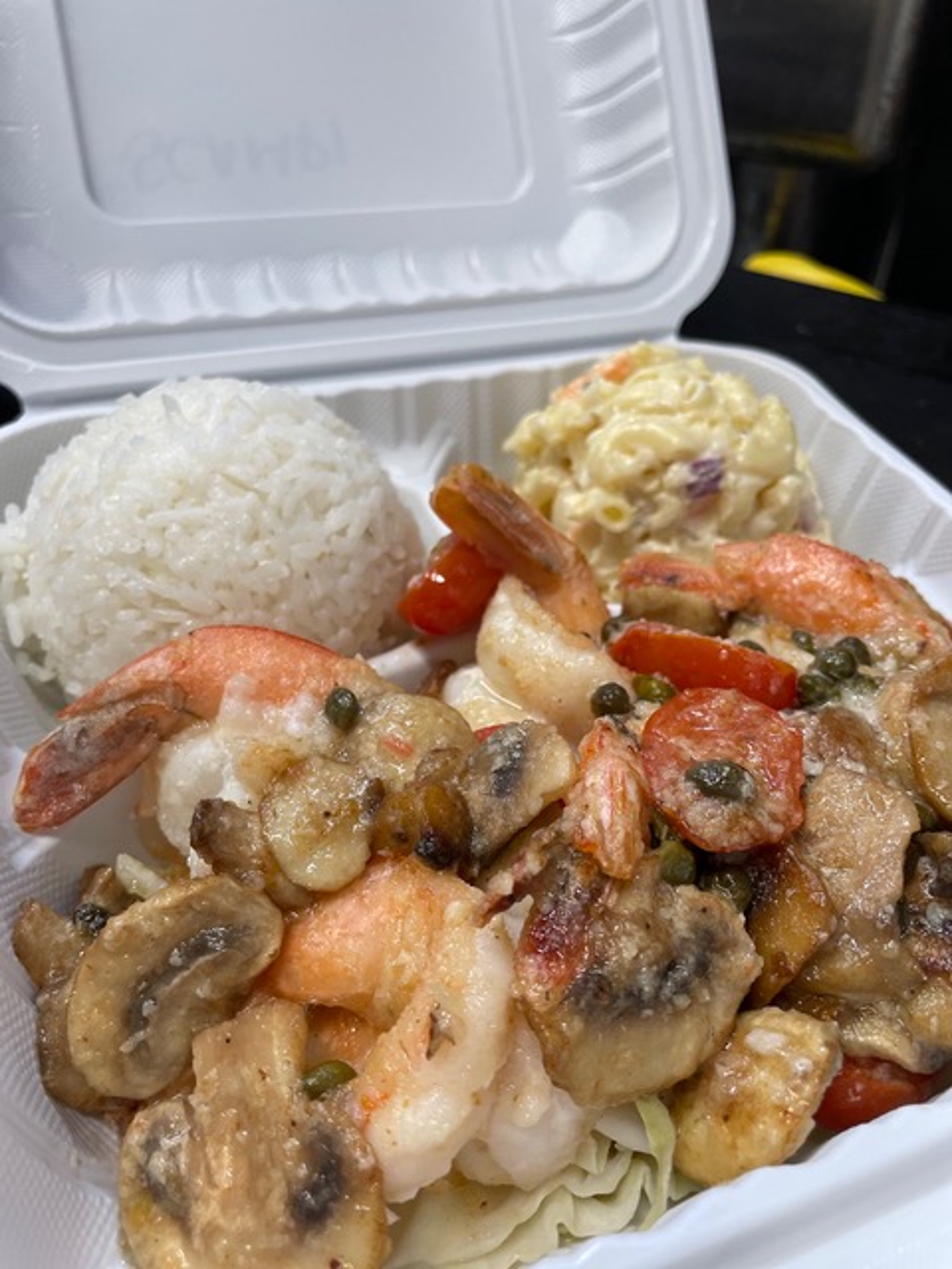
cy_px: 634
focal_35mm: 26
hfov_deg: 53.1
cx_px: 476
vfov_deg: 67.3
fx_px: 953
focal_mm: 4.2
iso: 100
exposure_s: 1/120
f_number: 1.6
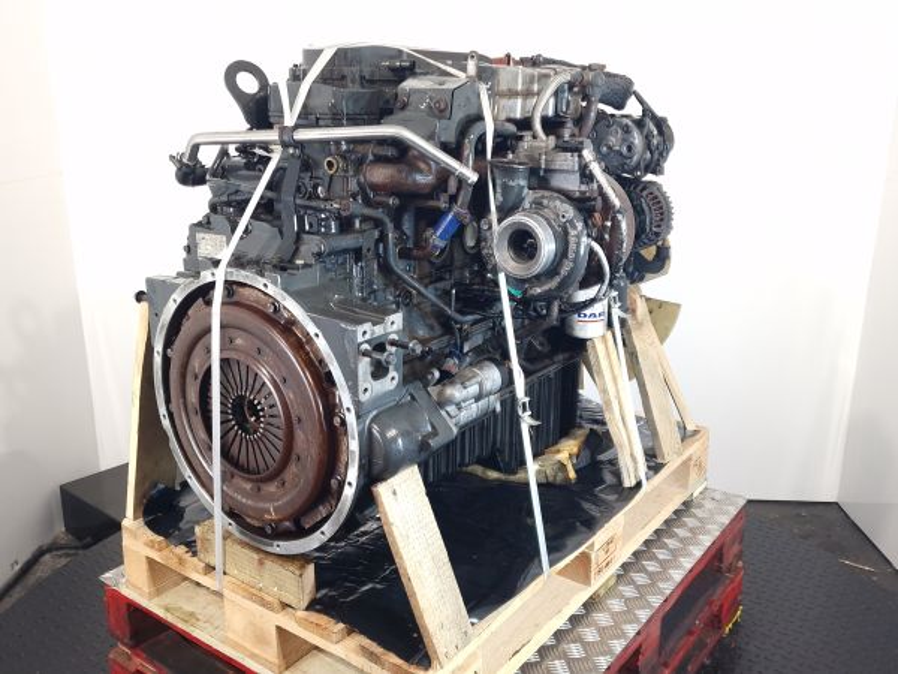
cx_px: 449
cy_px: 337
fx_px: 597
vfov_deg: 58.9
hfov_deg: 73.9
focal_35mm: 23
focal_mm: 6.4
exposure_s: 1/50
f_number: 1.8
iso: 125
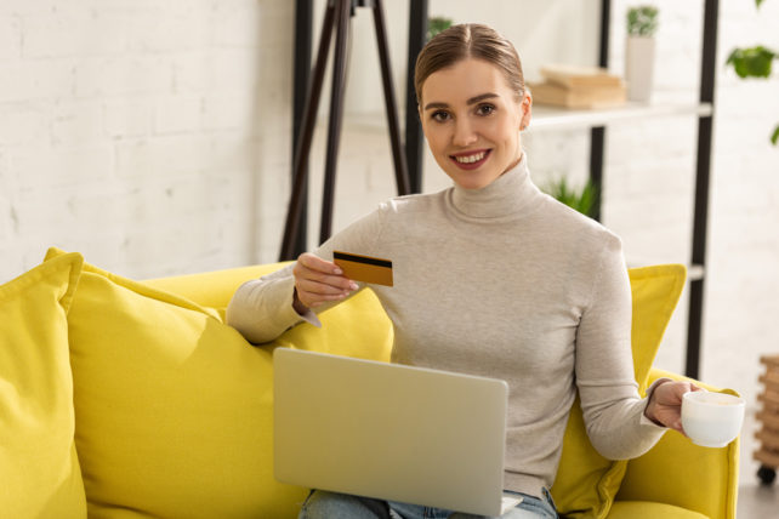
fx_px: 2705
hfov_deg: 16.4
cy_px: 260
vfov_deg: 11.0
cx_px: 390
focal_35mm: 125
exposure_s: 1/200
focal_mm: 125
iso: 160
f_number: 3.5
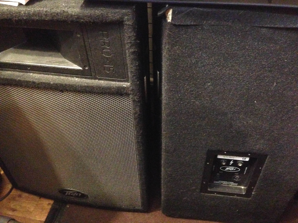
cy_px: 112
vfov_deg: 42.9
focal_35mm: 33
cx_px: 149
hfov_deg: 55.4
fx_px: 284
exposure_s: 1/15
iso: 2500
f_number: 2.4
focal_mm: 4.12
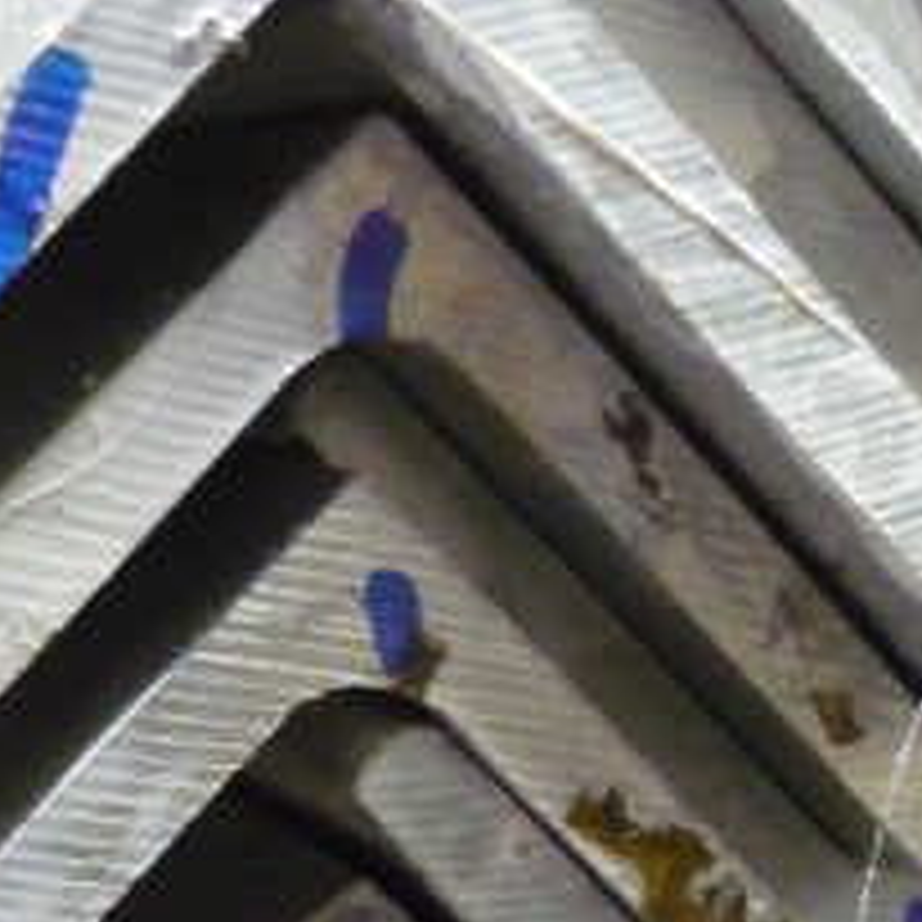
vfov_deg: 18.8
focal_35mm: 91
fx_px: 2742
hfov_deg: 19.1
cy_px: 787
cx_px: 531
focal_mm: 5.5
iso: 800
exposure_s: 1/20
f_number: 2.8
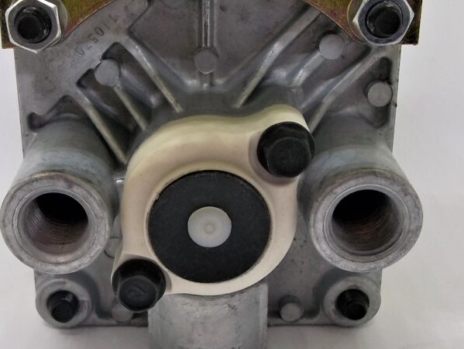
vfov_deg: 35.1
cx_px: 187
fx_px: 550
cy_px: 149
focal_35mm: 41
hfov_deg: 45.5
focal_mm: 5.7
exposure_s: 1/60
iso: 80
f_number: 2.9
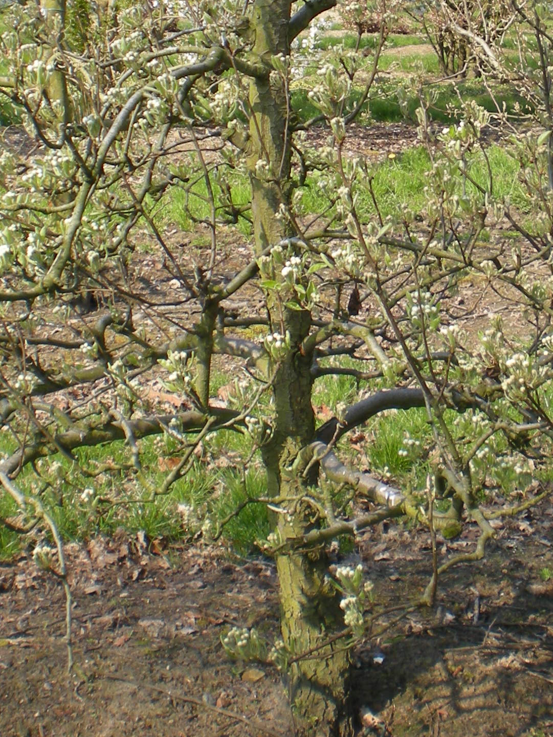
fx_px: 1725
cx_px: 278
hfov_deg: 18.2
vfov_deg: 23.4
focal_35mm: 81
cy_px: 51
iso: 64
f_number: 4.6
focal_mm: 6.3
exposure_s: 1/154
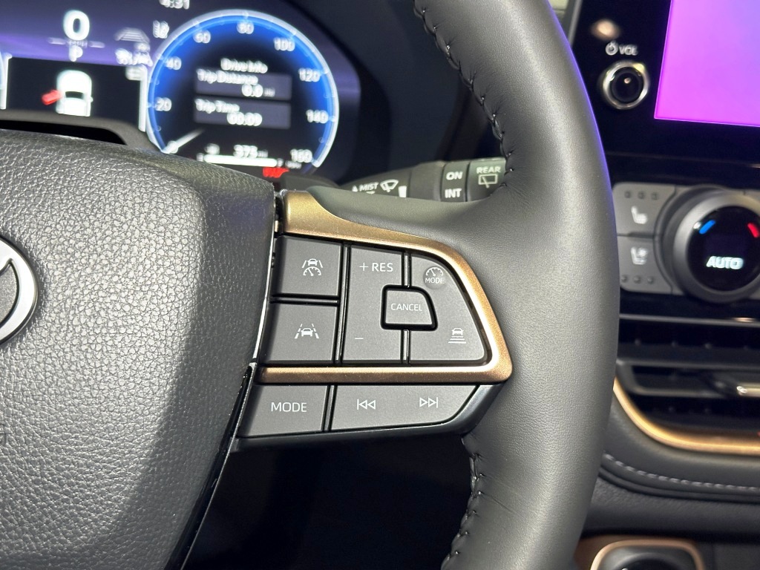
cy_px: 285
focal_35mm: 48
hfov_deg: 39.7
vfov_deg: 30.3
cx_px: 380
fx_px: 1054
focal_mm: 6.86
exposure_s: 1/40
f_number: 1.78
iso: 400
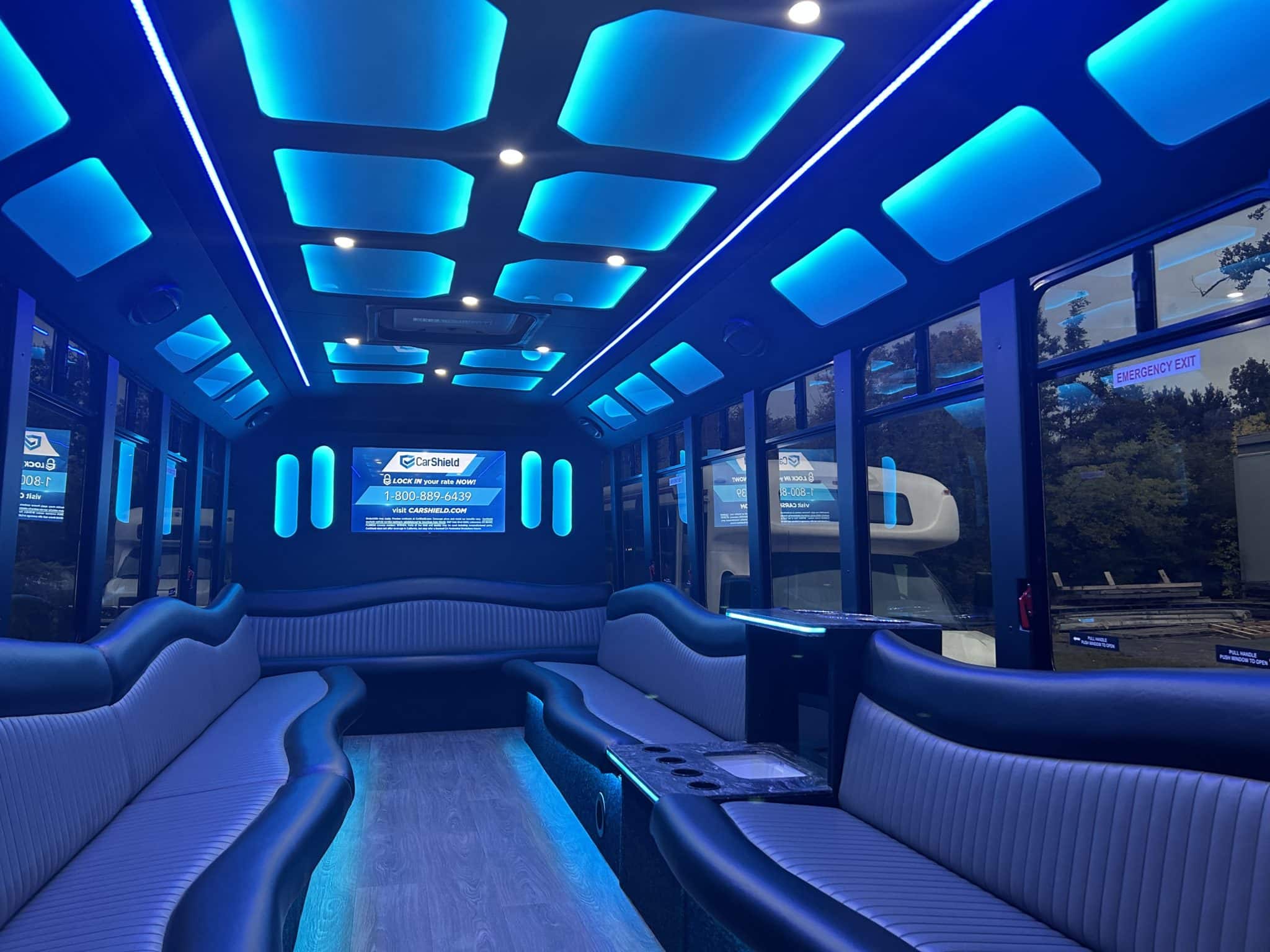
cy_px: 476
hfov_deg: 67.3
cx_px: 635
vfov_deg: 53.1
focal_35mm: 26
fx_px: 954
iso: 200
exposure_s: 1/60
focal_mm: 5.7
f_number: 1.5
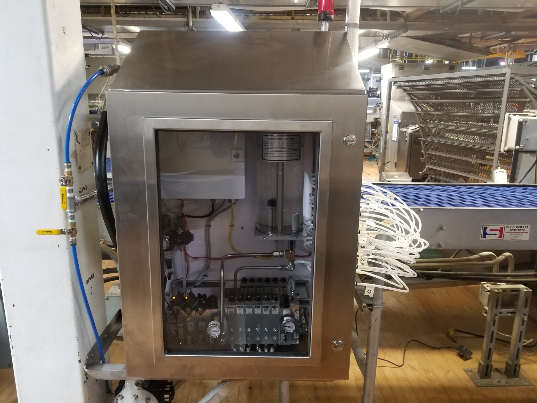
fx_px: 403
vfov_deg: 53.1
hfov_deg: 67.3
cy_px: 202
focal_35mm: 26
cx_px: 268
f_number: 1.7
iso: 160
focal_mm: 4.25
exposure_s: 1/40
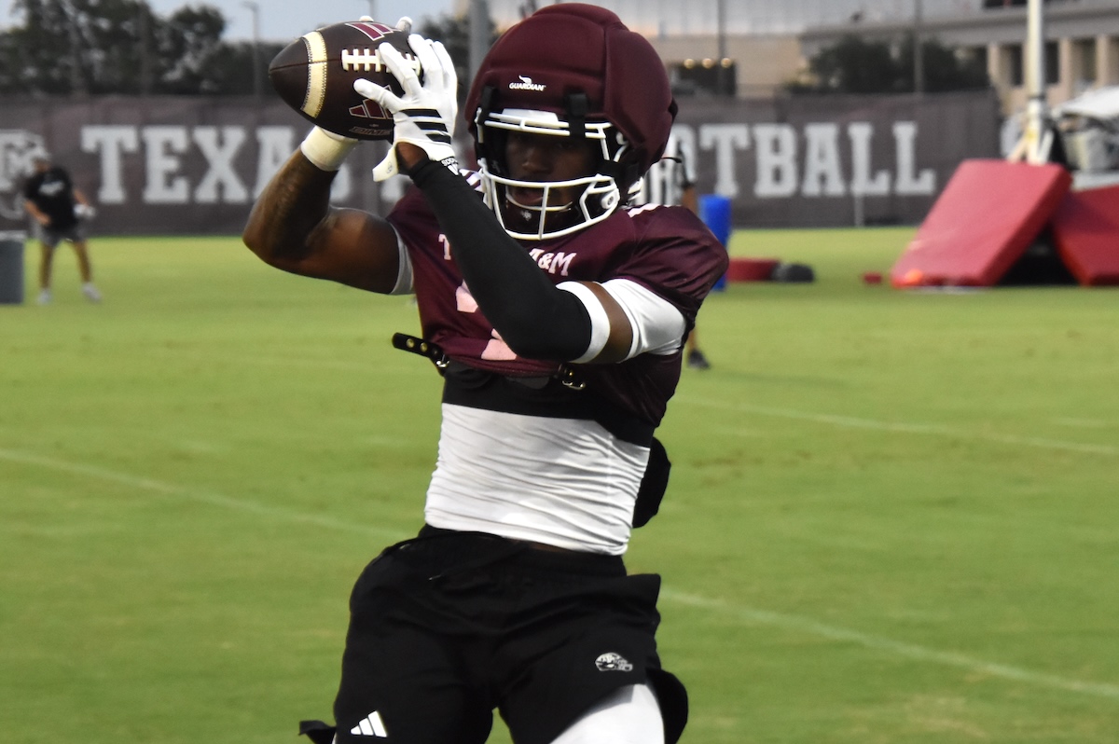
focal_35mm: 112
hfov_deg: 18.2
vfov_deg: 12.2
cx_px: 560
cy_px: 372
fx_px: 3494
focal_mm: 75
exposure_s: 1/500
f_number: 5
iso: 2800
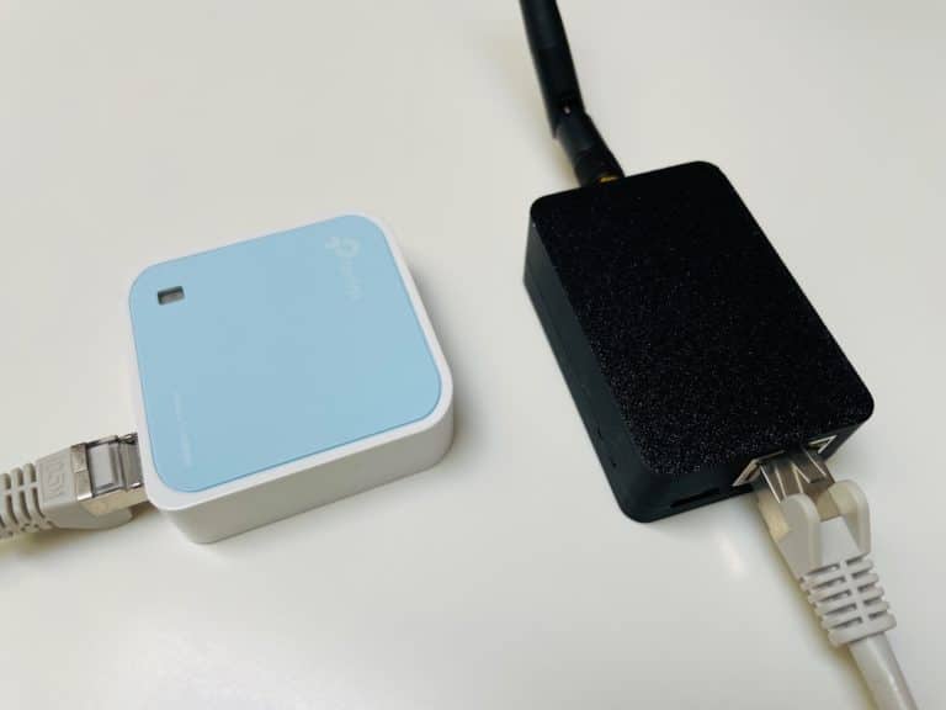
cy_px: 355
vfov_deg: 53.1
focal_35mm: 26
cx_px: 473
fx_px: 711
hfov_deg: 67.3
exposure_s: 1/121
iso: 64
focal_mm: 4.2
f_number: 1.6
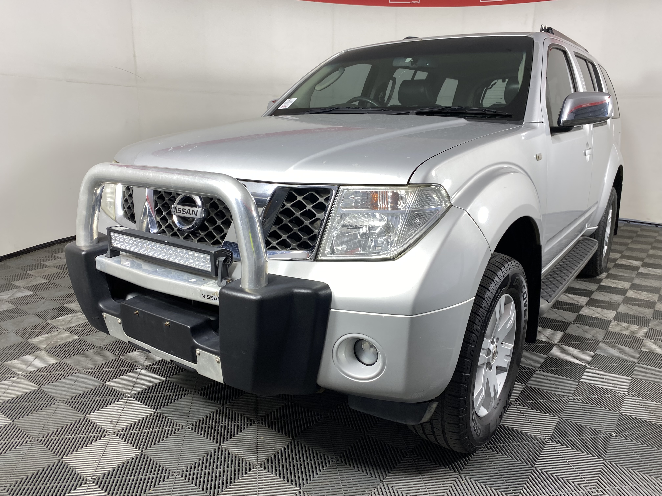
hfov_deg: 67.3
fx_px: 497
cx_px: 331
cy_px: 248
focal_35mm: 26
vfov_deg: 53.1
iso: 32
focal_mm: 4.25
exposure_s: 1/100
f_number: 1.8
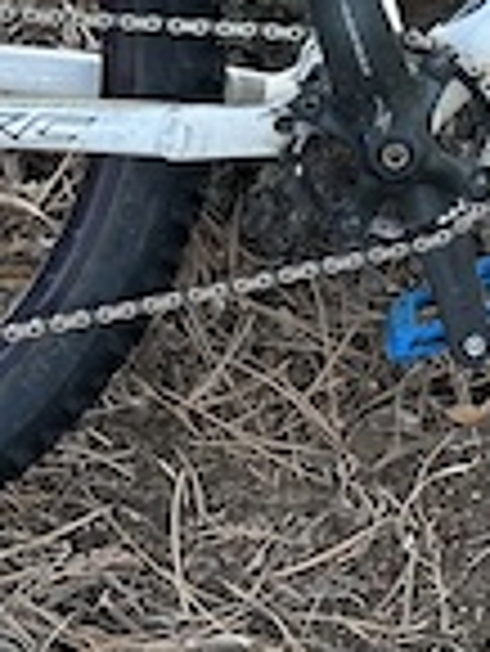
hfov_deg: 11.0
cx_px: 629
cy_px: -49
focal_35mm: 132
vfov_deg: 14.6
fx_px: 2488
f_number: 1.78
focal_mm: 6.86
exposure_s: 1/121
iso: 100
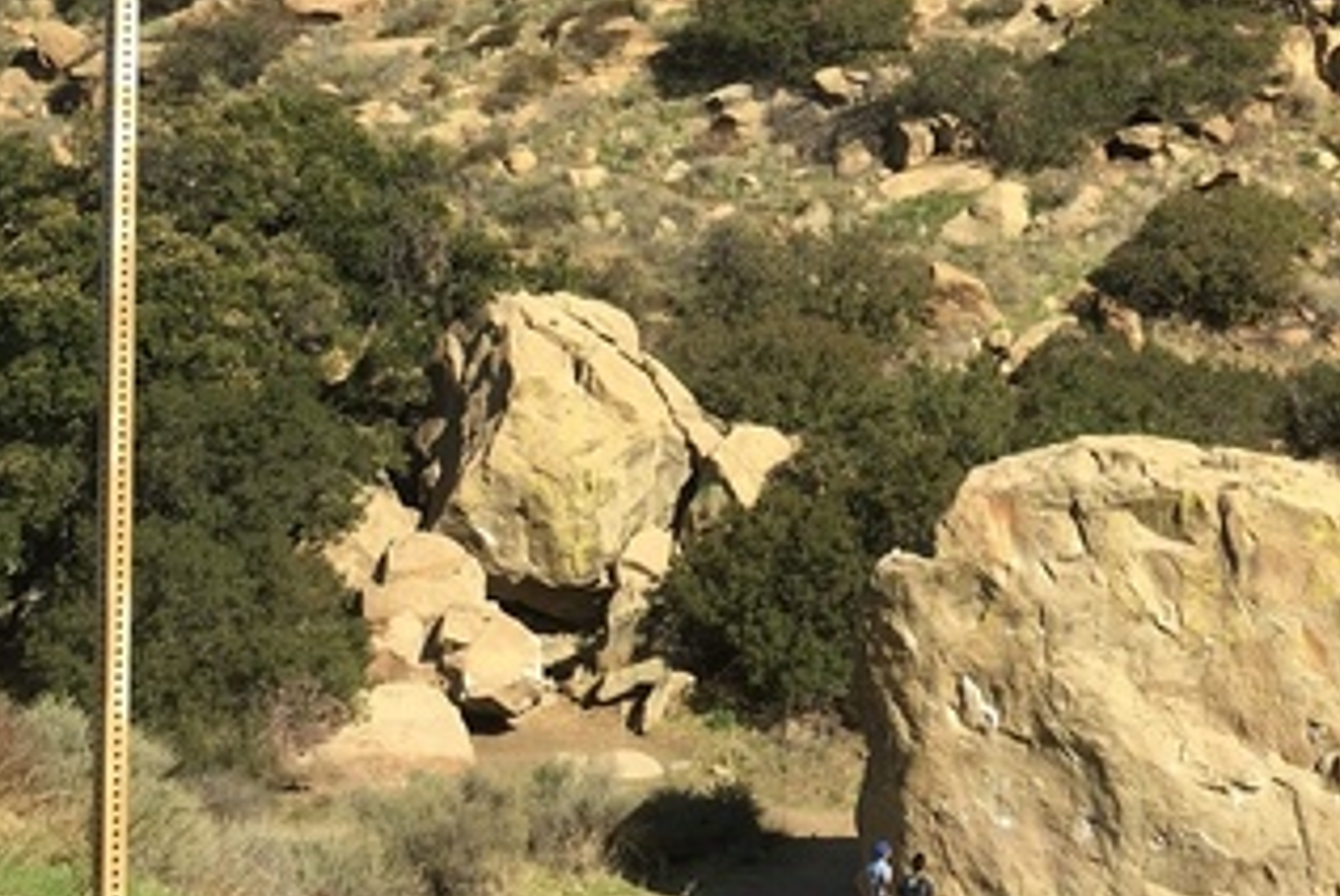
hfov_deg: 26.1
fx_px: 2831
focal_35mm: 76
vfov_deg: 17.5
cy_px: -34
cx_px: 1095
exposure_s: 1/1261
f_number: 2.2
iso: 25
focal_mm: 4.15
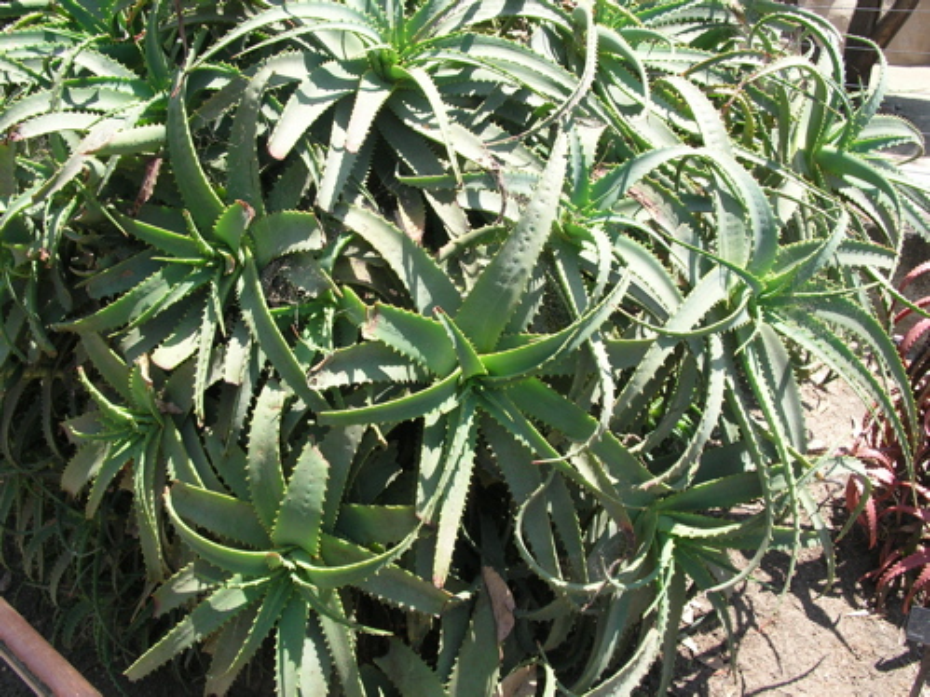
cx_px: 465
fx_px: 967
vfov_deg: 39.6
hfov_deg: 51.4
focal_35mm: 36
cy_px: 348
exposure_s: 1/199
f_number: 3.7
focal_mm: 6
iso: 50
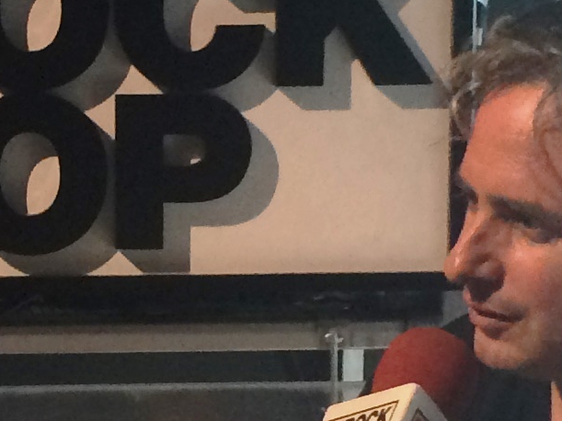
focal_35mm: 155
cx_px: 18
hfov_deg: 12.6
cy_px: 413
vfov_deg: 9.5
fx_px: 2516
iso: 80
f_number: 2.2
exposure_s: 1/33
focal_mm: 4.15
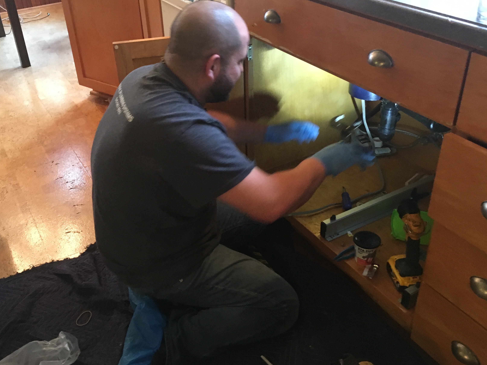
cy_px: 164
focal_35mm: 36
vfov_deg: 39.6
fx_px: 506
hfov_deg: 51.2
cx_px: 210
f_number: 2.2
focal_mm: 4.15
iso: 200
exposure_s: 1/20
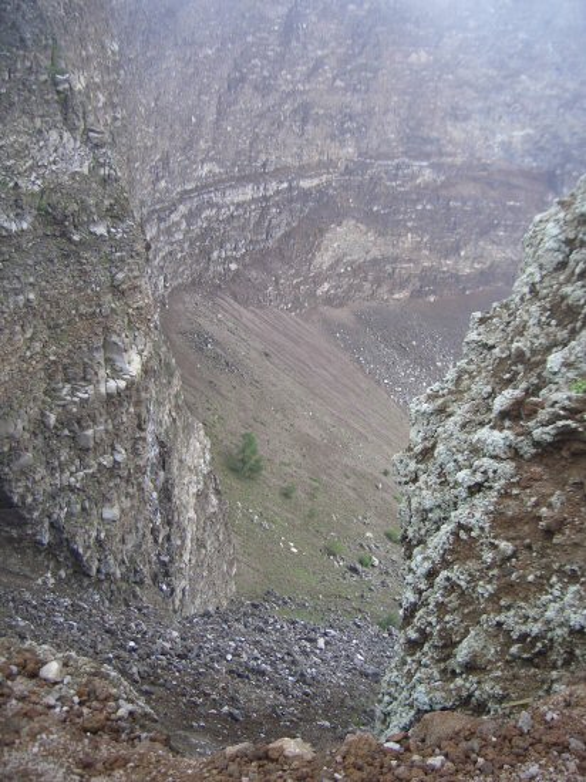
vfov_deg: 47.9
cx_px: 293
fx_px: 881
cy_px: 391
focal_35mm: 39
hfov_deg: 36.8
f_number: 2.8
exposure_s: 1/160
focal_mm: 8
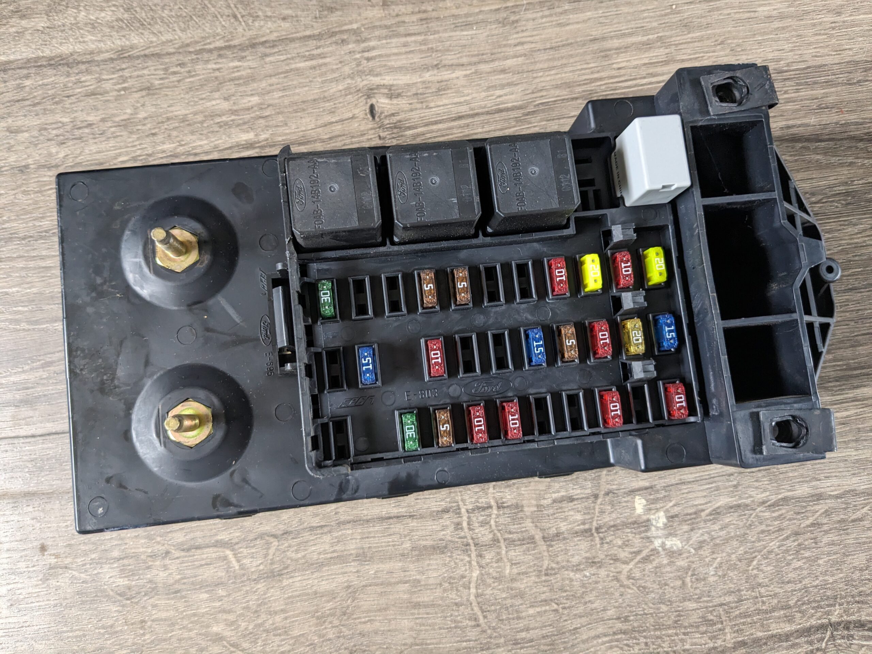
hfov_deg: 65.3
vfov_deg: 51.4
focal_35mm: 27
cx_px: 436
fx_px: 680
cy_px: 327
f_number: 1.73
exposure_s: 1/120
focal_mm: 4.38
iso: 278
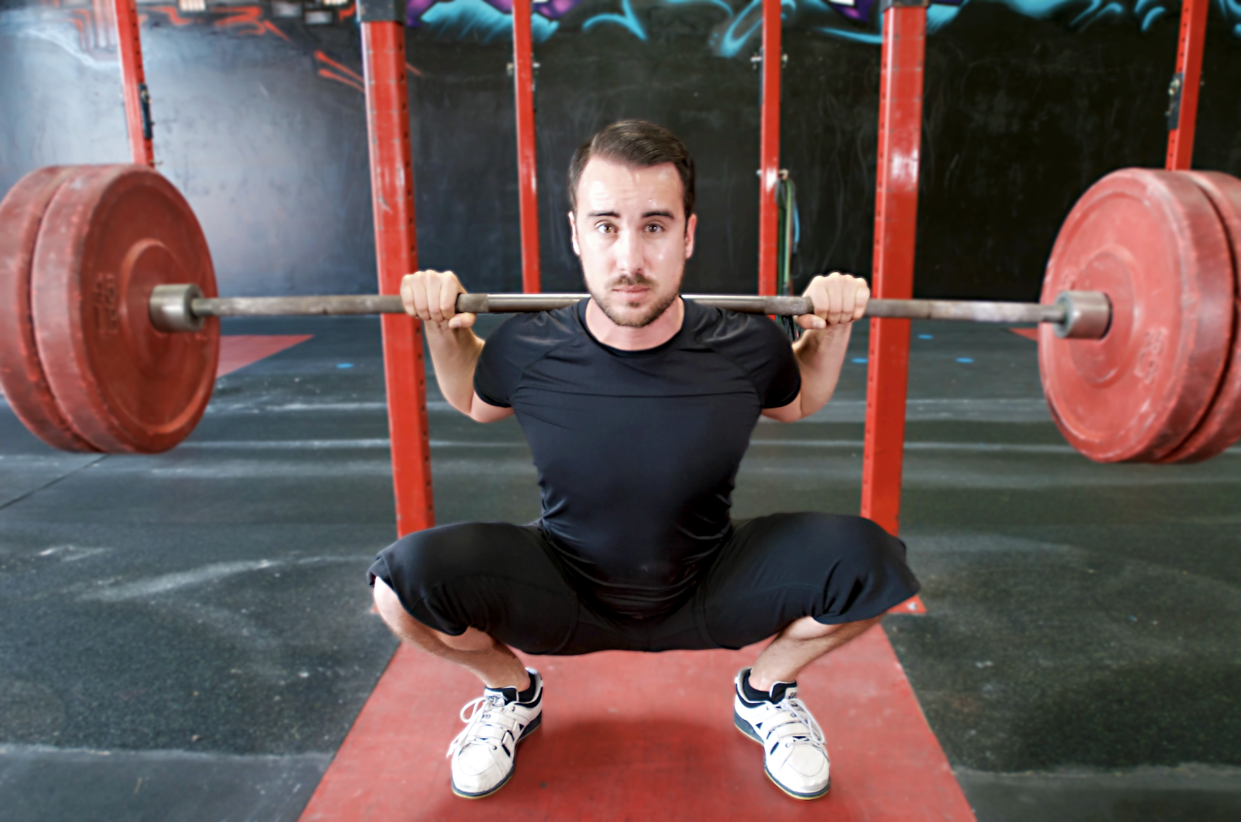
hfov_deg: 70.5
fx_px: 877
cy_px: 411
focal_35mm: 26
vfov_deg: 50.2
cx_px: 620
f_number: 2.8
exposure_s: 1/80
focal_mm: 17
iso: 500
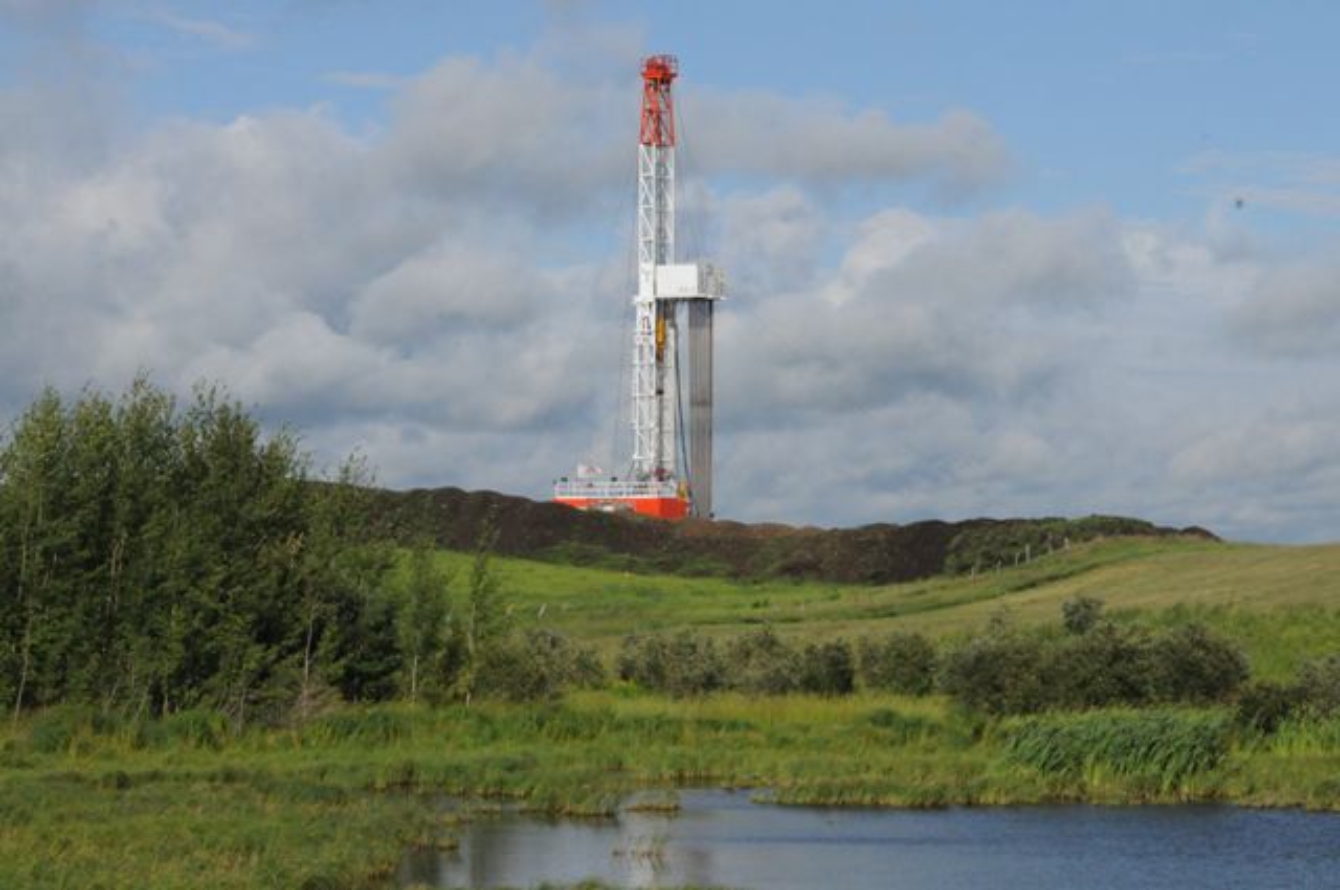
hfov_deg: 17.5
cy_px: 445
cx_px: 670
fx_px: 4349
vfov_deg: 11.7
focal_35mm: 117
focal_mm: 78
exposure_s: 1/2000
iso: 2000
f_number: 22
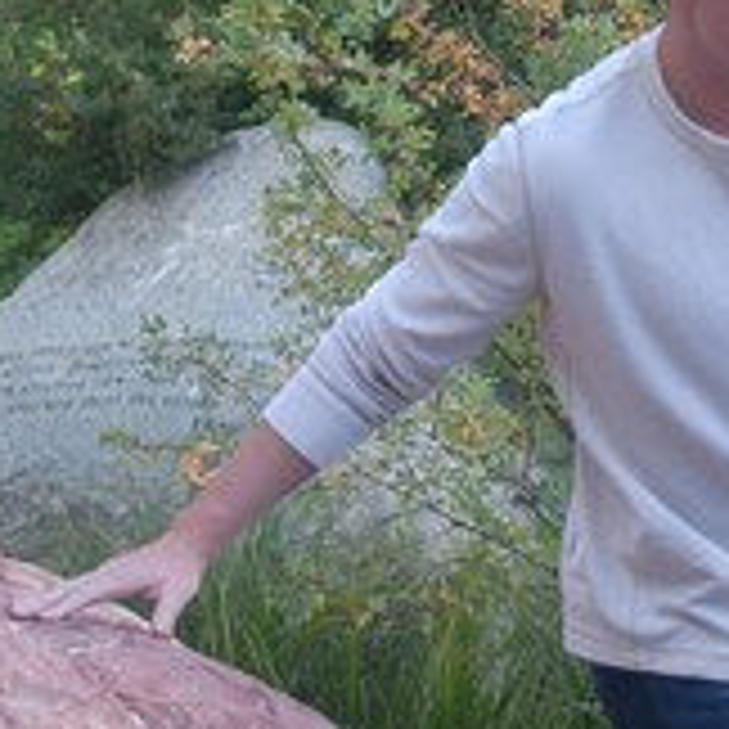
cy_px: -4
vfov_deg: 12.7
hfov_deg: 12.7
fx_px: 3240
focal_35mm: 136
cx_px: 706
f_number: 3.8
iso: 280
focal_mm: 24
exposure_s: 1/125
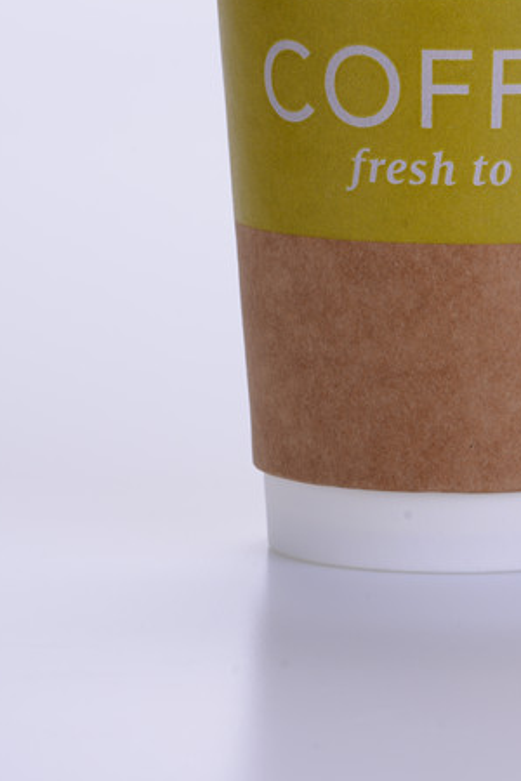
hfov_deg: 4.9
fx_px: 6078
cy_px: 198
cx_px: 432
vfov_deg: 7.3
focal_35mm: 280
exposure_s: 1/160
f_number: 18
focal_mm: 105
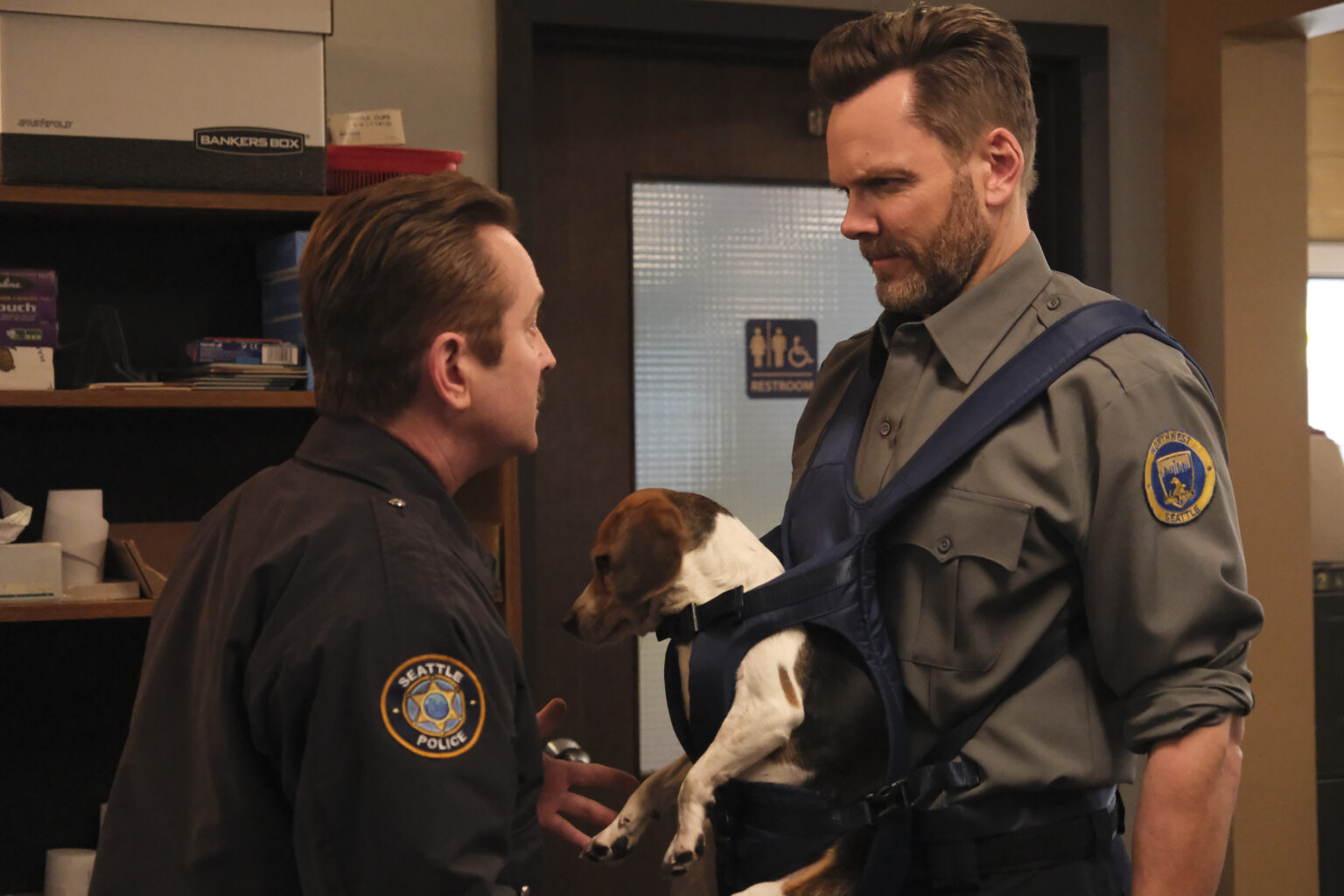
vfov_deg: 21.2
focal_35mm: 64
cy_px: 448
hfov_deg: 31.4
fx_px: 2389
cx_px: 672
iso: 12800
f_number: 2.8
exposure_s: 1/125
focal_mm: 42.7
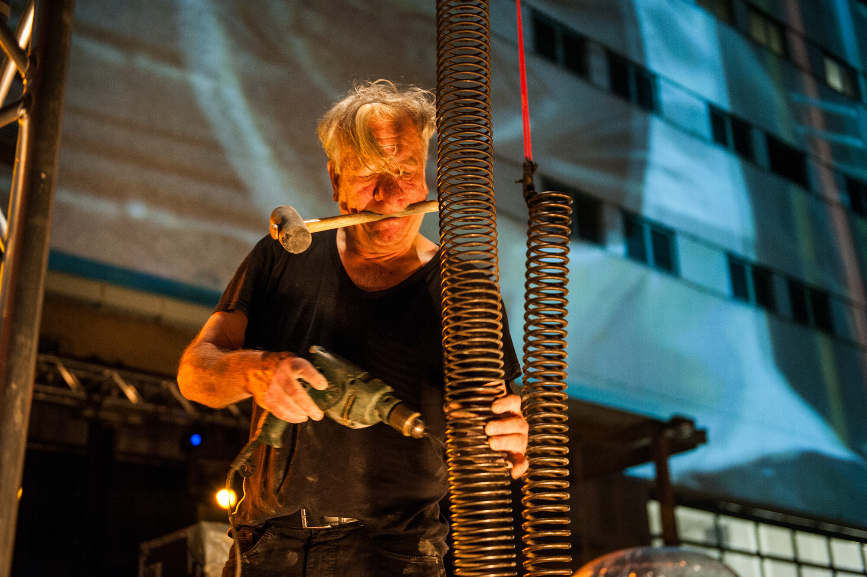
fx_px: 1155
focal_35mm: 48
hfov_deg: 41.1
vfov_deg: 28.0
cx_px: 434
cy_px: 288
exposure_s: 1/40
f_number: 2.8
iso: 1600
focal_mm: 48
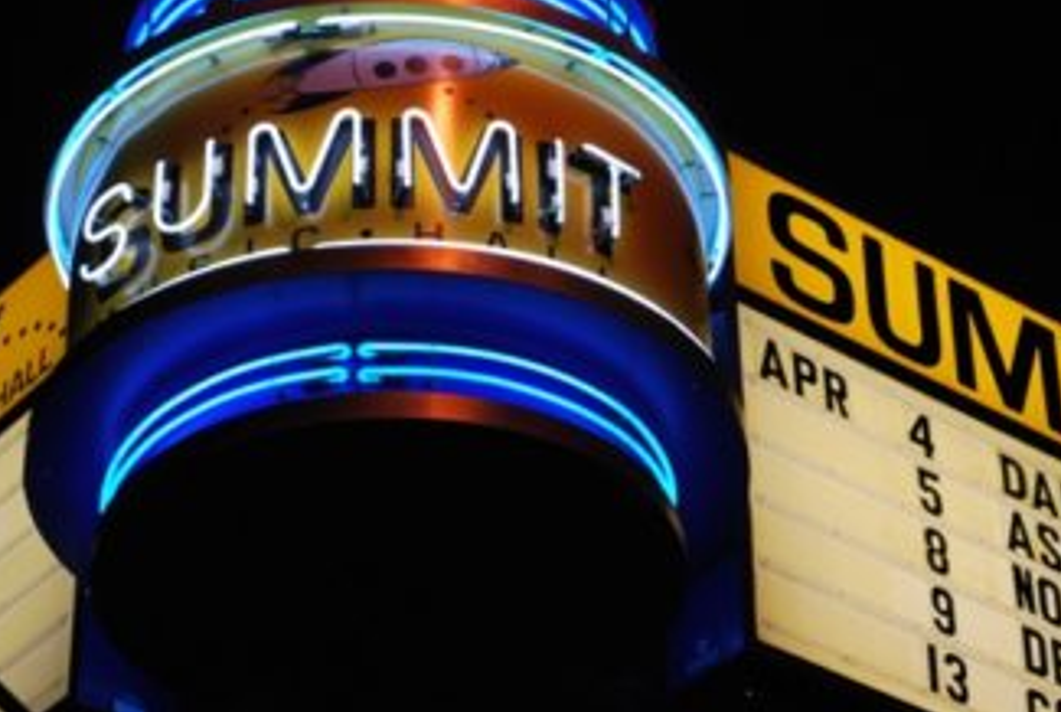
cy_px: 302
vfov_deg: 11.3
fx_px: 3594
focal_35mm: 122
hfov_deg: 16.7
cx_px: 718
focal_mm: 55
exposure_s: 1/50
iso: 200
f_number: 5.6
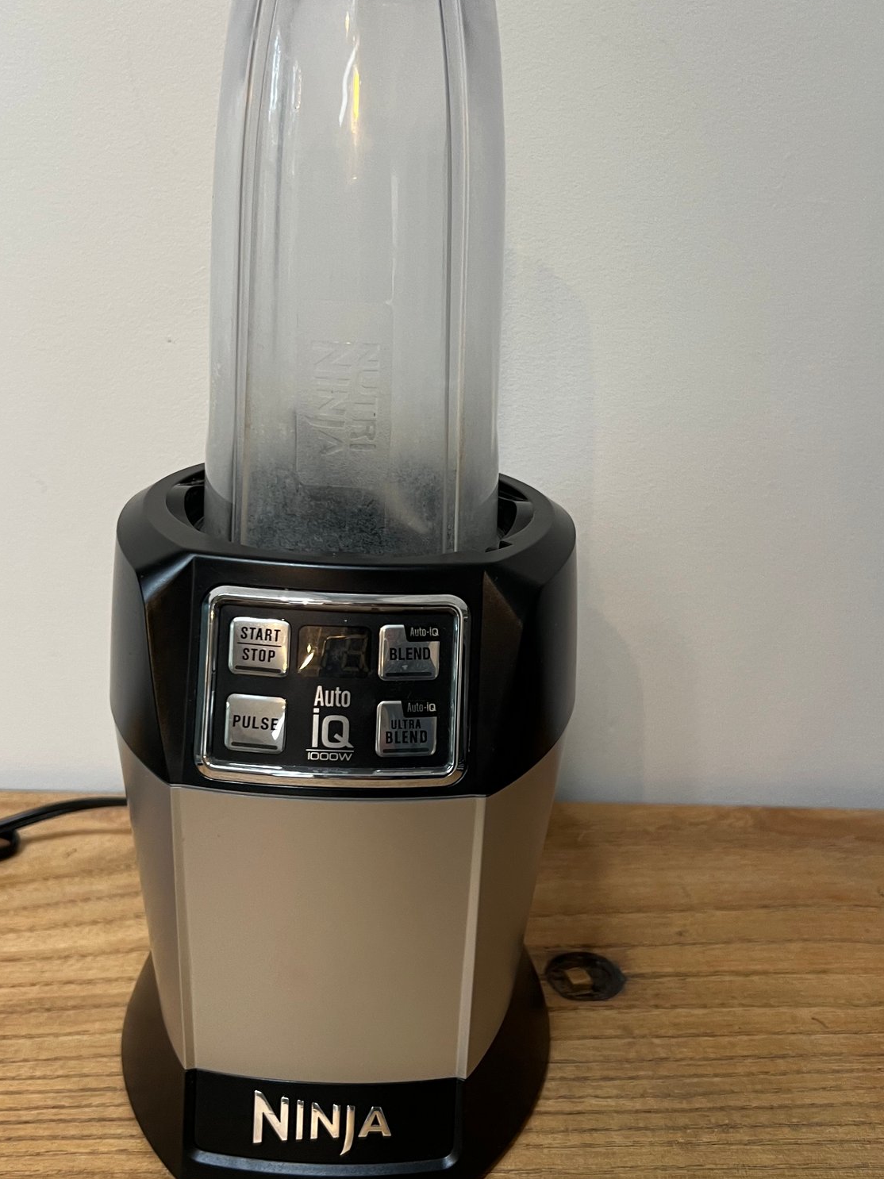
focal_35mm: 35
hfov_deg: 40.7
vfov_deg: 52.6
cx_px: 426
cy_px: 585
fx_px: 1192
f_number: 1.5
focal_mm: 5.7
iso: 100
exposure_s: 1/60
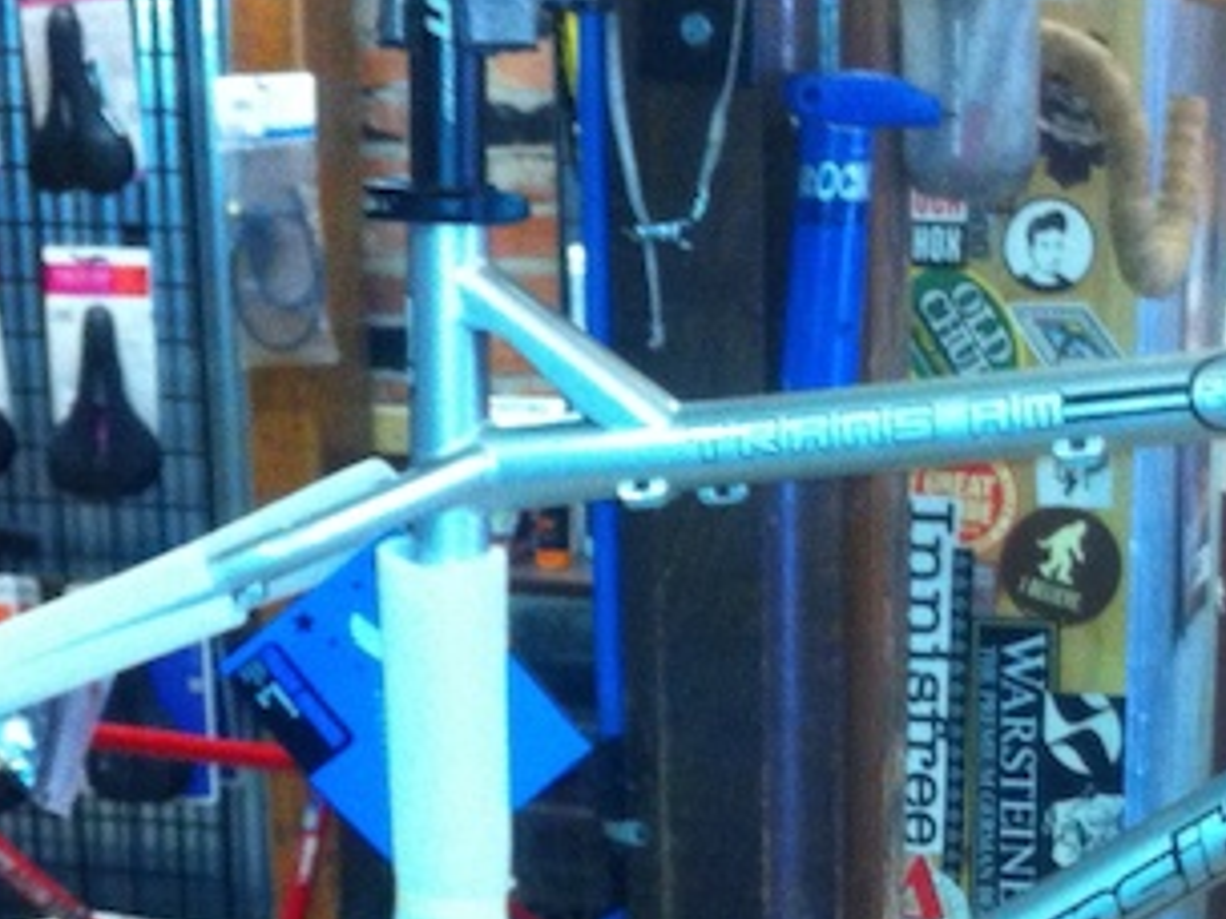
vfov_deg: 15.8
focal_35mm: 92
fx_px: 3258
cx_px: 924
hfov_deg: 21.1
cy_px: 899
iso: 400
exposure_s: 1/15
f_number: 2.8
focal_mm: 3.85
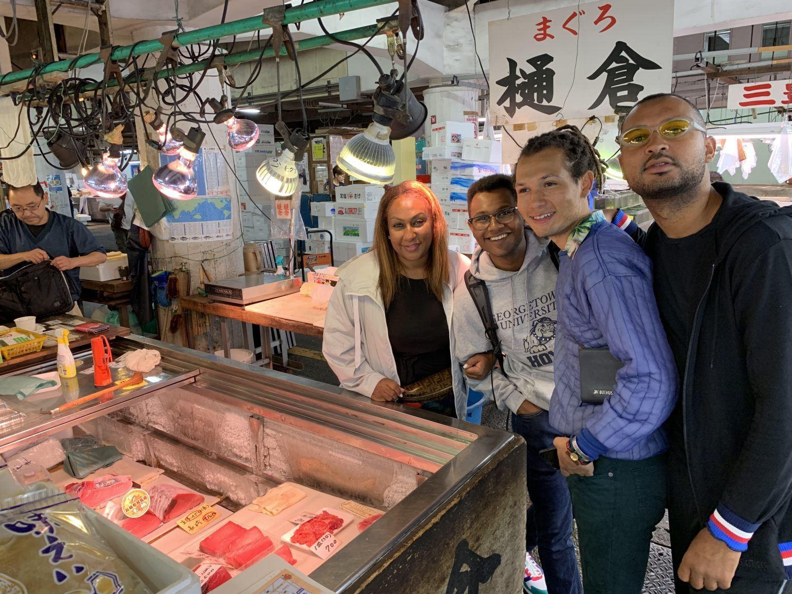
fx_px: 595
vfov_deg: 53.1
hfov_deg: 67.3
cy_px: 297
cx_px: 396
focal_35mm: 26
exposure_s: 1/50
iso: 125
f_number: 1.8
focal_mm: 4.25
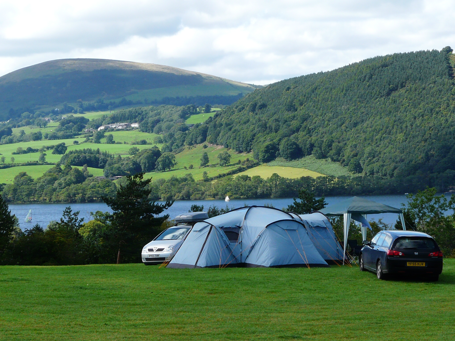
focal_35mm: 120
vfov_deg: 12.3
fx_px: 1577
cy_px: 170
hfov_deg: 16.4
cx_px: 228
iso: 100
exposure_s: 1/250
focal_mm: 12.3
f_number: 5.6
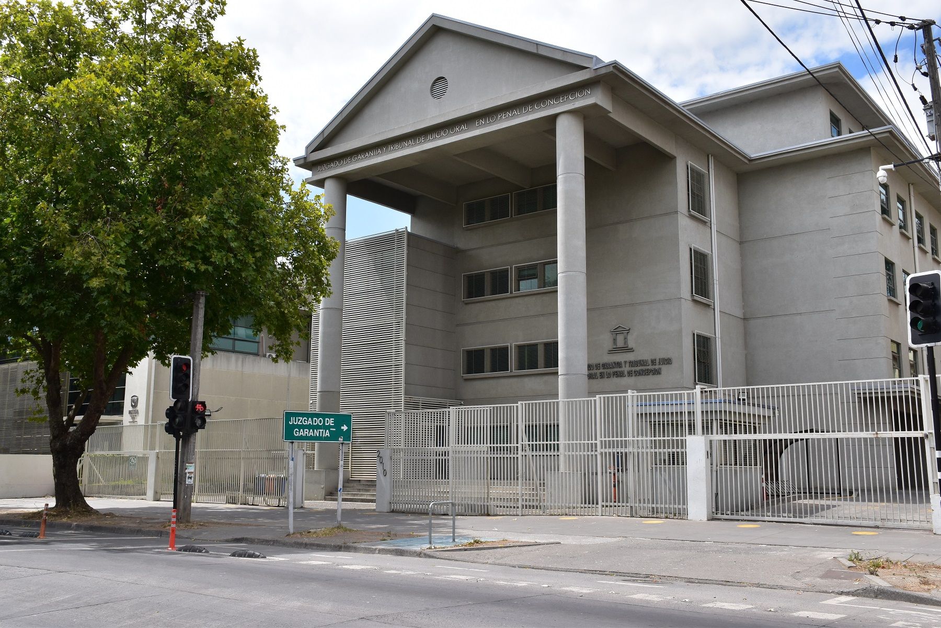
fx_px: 902
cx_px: 470
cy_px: 314
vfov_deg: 38.4
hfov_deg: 55.1
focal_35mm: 34
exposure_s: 1/500
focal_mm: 23
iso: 400
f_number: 11
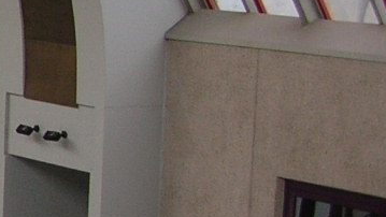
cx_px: -439
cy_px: 135
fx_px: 1740
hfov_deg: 11.2
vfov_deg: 7.1
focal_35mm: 170
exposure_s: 1/30
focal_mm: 5.8
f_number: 2.8
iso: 56
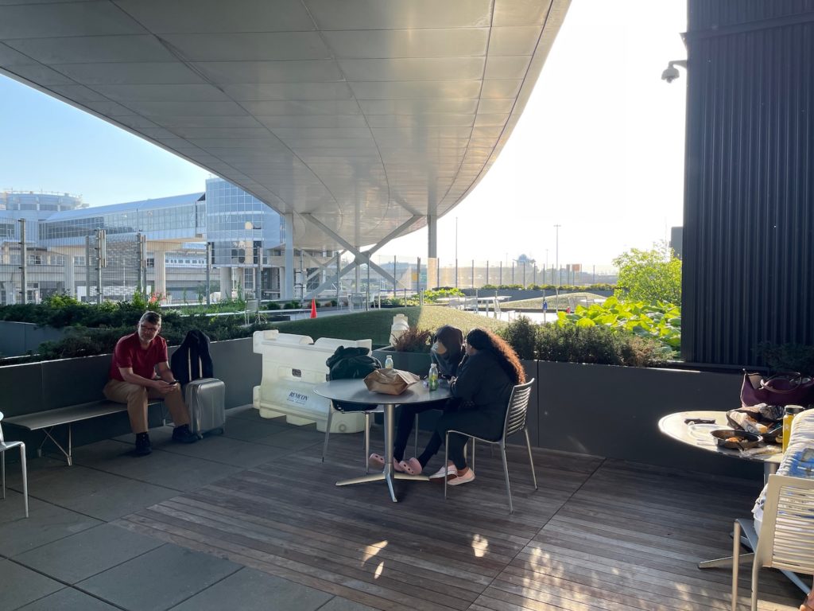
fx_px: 611
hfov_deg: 67.3
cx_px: 407
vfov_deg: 53.1
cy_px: 306
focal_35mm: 26
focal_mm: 5.1
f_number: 1.6
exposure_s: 1/861
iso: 32
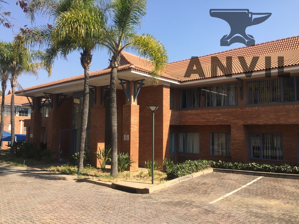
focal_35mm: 29
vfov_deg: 48.2
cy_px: 112
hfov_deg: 61.7
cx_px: 150
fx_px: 250
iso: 32
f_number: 2.2
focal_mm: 4.15
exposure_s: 1/964
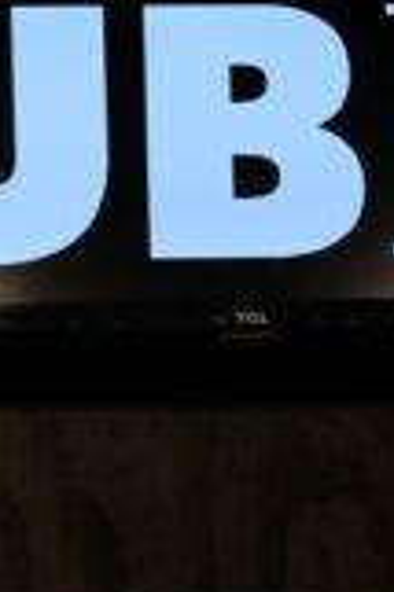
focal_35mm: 722
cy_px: 1232
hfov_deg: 1.9
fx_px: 11877
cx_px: 173
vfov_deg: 2.8
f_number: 2.8
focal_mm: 101
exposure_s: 1/160
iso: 200
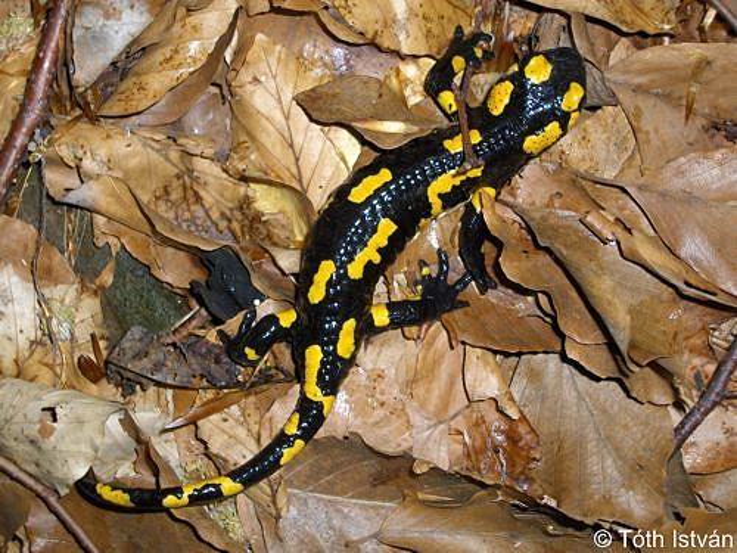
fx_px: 1320
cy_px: 276
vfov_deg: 23.7
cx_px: 368
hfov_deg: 31.2
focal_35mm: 62
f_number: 3.5
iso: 100
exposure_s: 1/90
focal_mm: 10.19
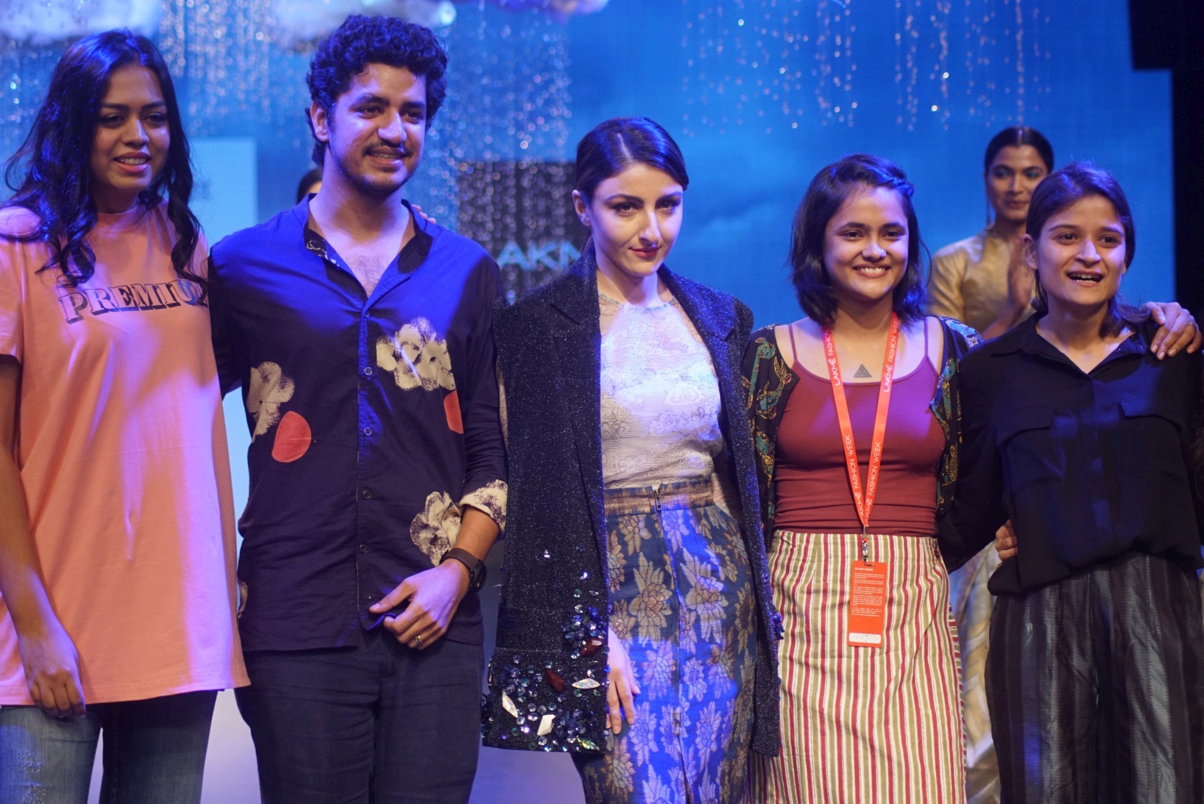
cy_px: 402
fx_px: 3514
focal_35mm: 105
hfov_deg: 19.4
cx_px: 602
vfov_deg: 13.1
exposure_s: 1/125
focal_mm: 70
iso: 1000
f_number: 4
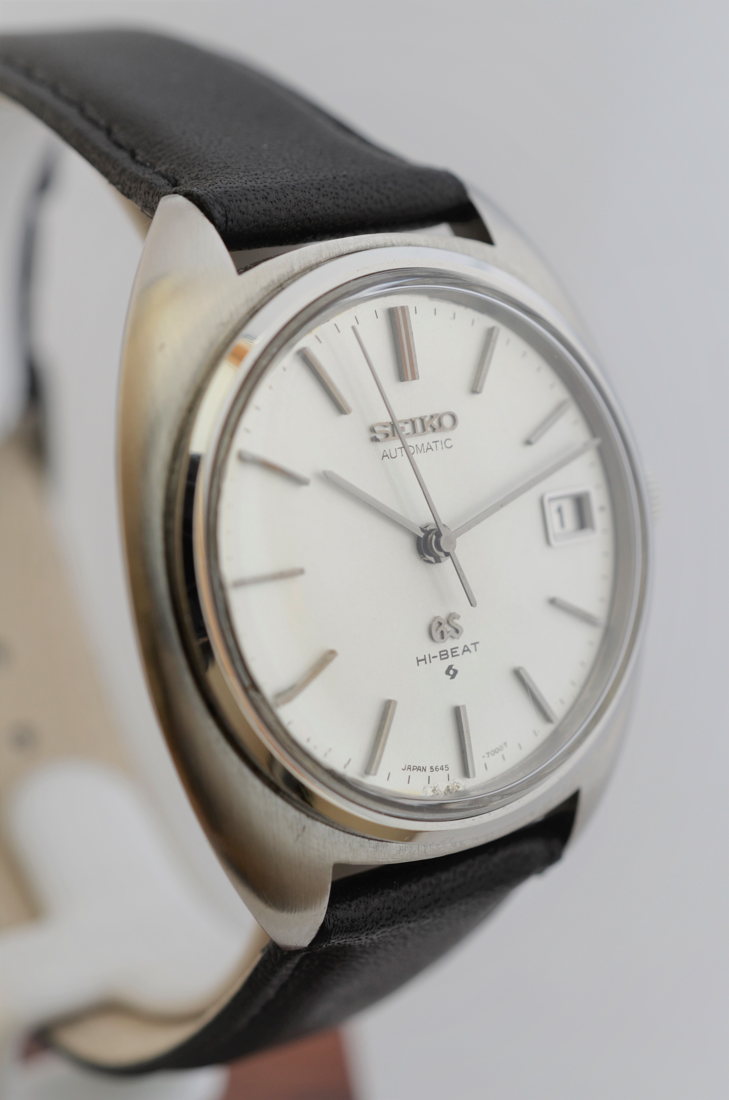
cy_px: 550
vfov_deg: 33.5
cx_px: 364
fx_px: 1831
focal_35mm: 60
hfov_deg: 22.5
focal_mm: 40
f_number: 8
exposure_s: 1/60
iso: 200
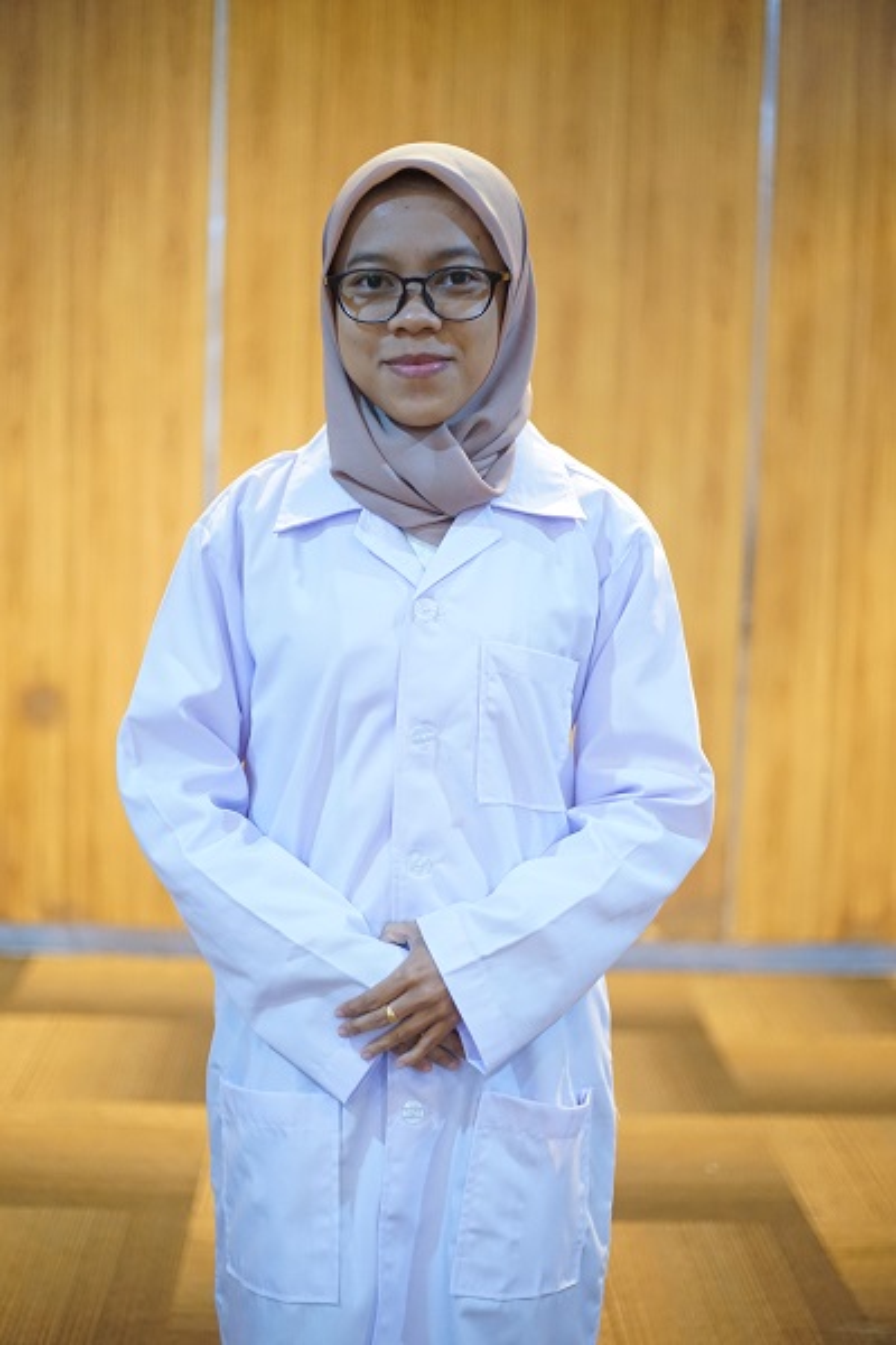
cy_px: 672
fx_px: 1867
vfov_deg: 39.6
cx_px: 448
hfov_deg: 27.0
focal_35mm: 50
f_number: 1.8
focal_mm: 50
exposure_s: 1/100
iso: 4000
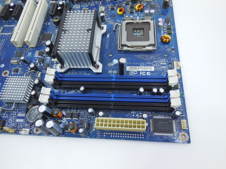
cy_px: 84
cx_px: 113
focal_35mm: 25
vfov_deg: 54.9
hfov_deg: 69.4
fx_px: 163
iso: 125
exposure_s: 1/40
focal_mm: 4.5
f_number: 3.1
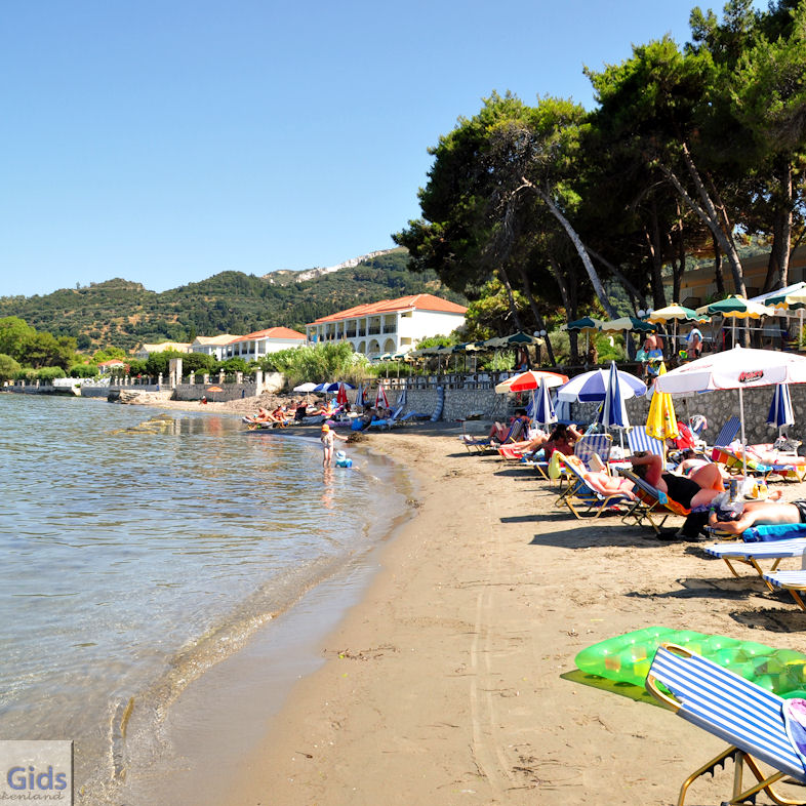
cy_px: 400
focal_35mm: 35
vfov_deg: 47.2
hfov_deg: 47.2
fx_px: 922
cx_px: 443
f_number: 11
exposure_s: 1/200
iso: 200
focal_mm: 18
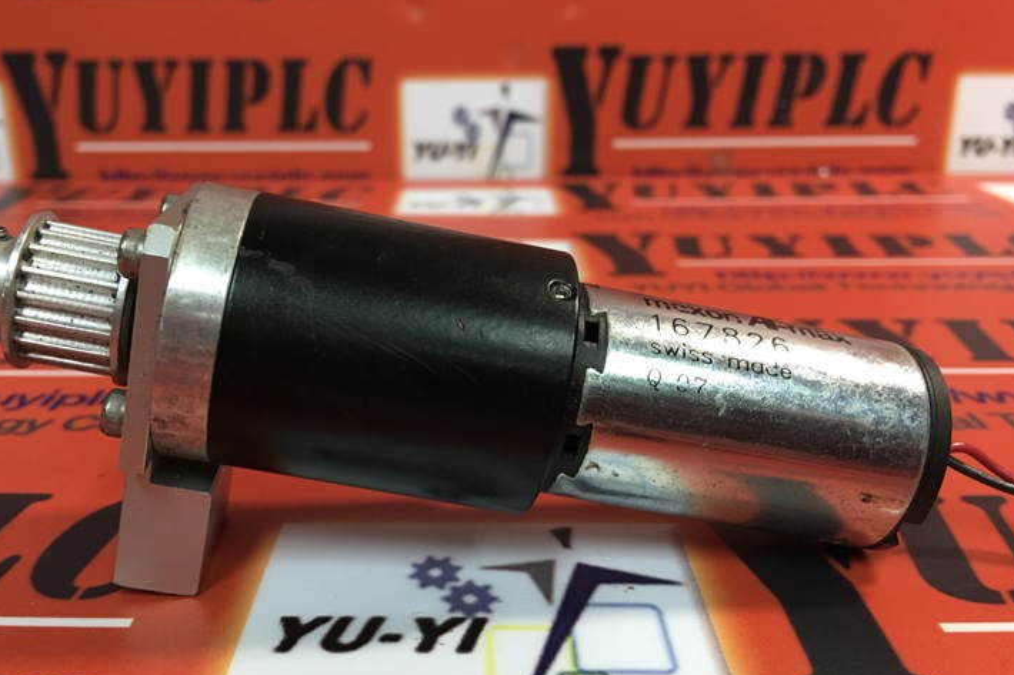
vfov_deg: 38.8
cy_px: 368
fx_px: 957
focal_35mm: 34
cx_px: 451
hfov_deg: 55.7
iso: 50
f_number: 2.2
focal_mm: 4.15
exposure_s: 1/15
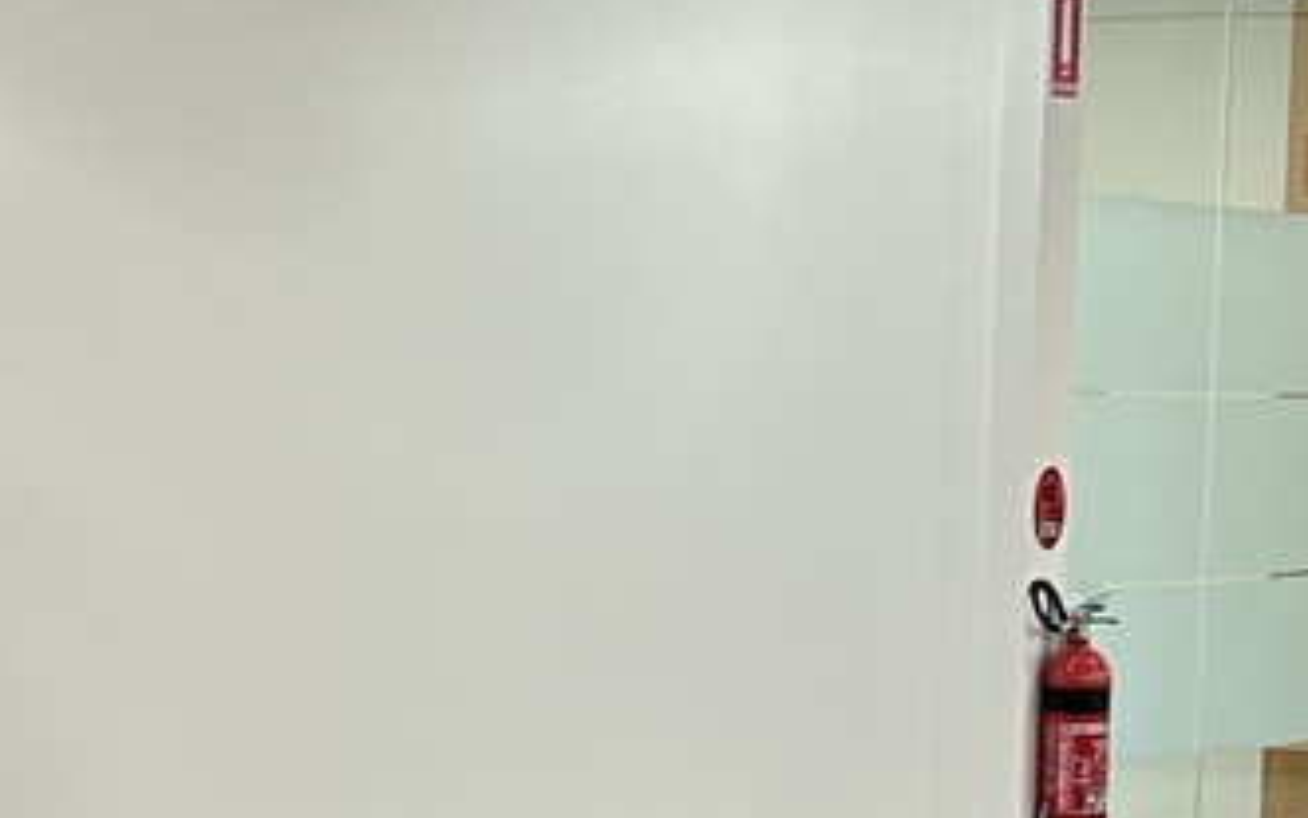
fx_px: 5990
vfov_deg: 7.7
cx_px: 466
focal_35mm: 168
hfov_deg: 12.5
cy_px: 1166
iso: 64
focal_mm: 5.7
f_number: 1.5
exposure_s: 1/100
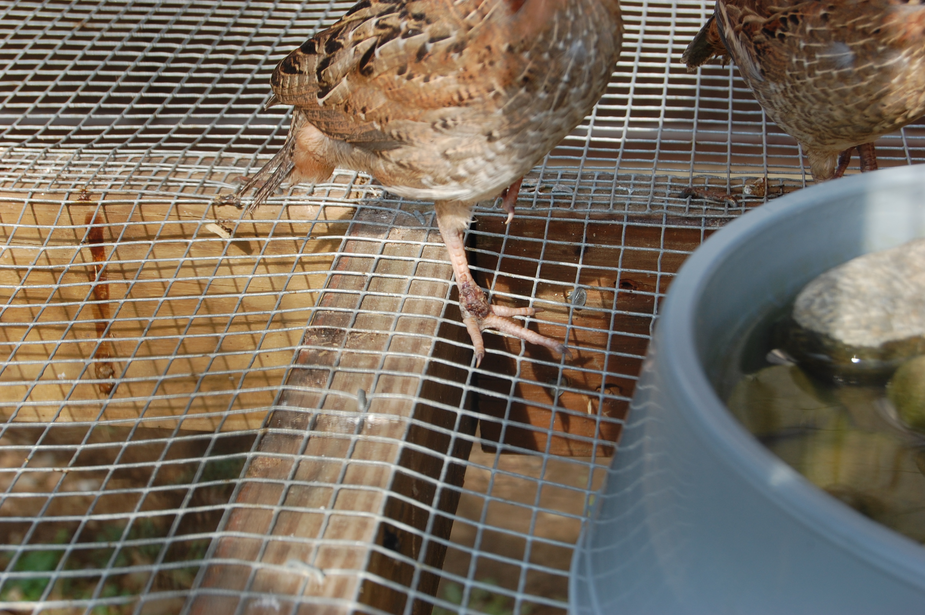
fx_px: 2118
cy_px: 308
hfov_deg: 24.6
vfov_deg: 16.5
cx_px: 462
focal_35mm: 82
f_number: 5.6
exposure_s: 1/125
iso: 200
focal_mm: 55
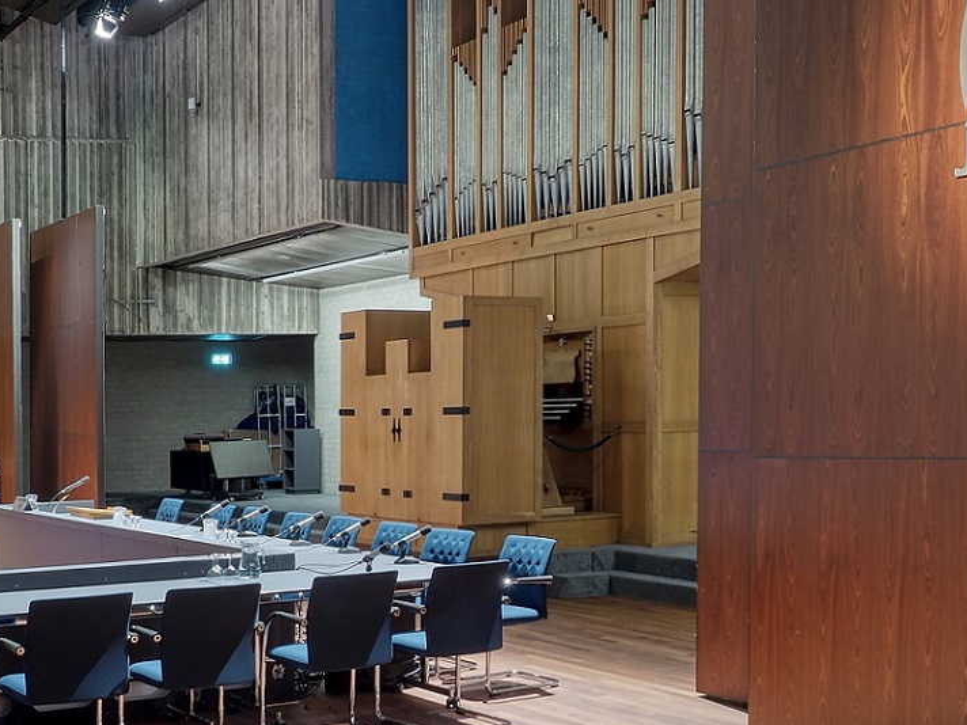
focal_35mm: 51
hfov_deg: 37.3
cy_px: 488
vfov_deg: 28.4
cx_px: 378
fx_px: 1425
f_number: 5
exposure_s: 1/1.25
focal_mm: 12
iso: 400
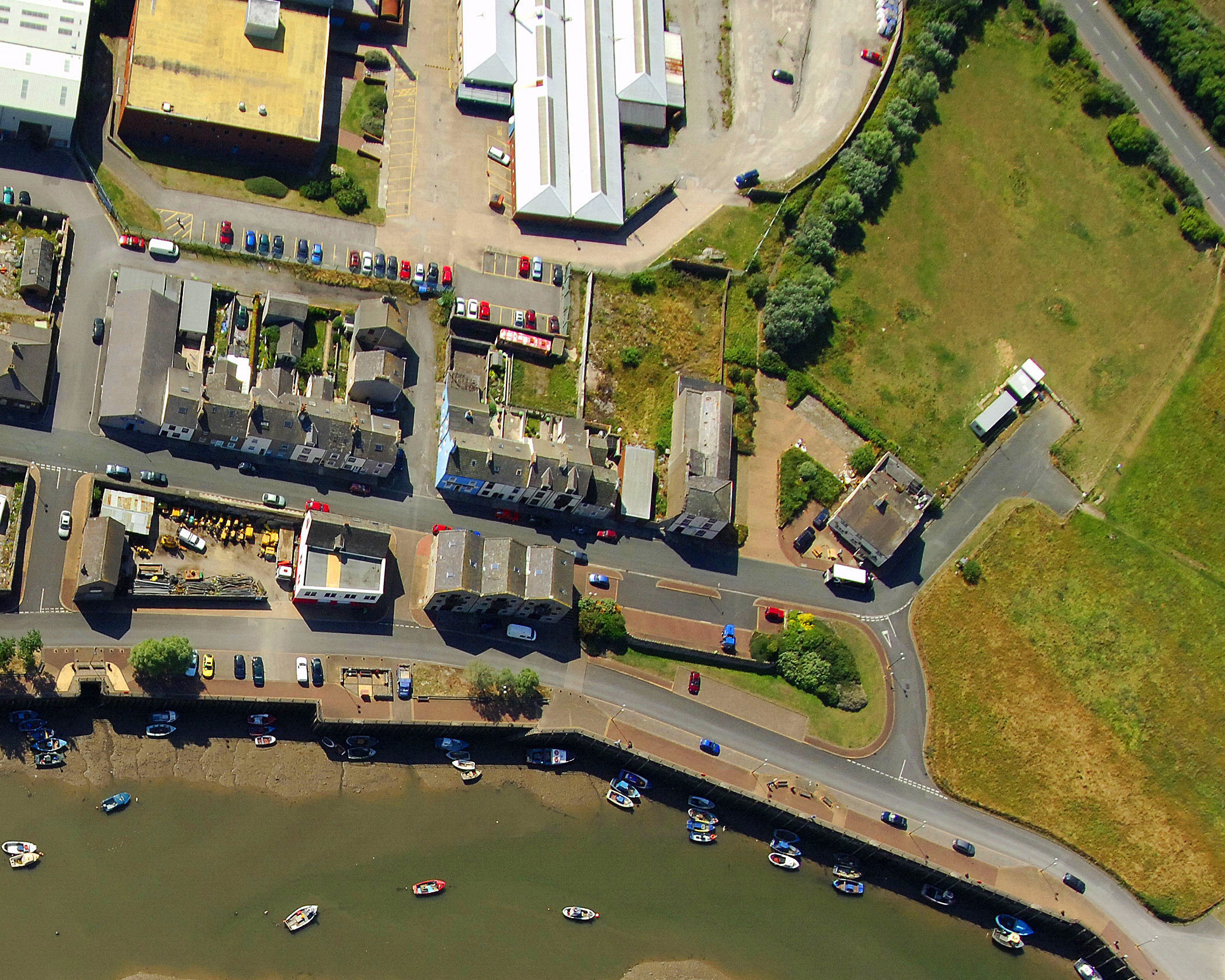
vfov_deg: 21.9
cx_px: 98
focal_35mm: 69
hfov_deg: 26.5
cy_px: 800
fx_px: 2502
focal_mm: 24
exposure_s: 1/1000
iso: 400
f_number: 7.1
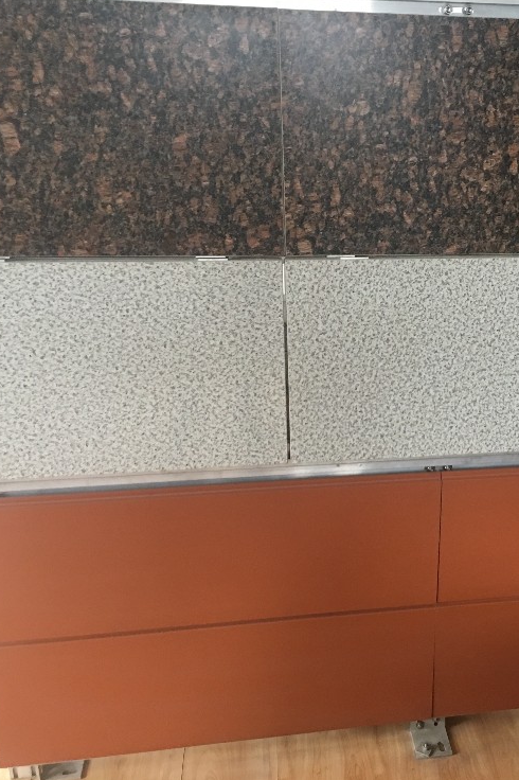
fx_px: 887
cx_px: 431
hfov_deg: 31.6
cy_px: 394
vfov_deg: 47.4
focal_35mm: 41
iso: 100
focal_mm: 4.15
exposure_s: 1/17
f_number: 2.2
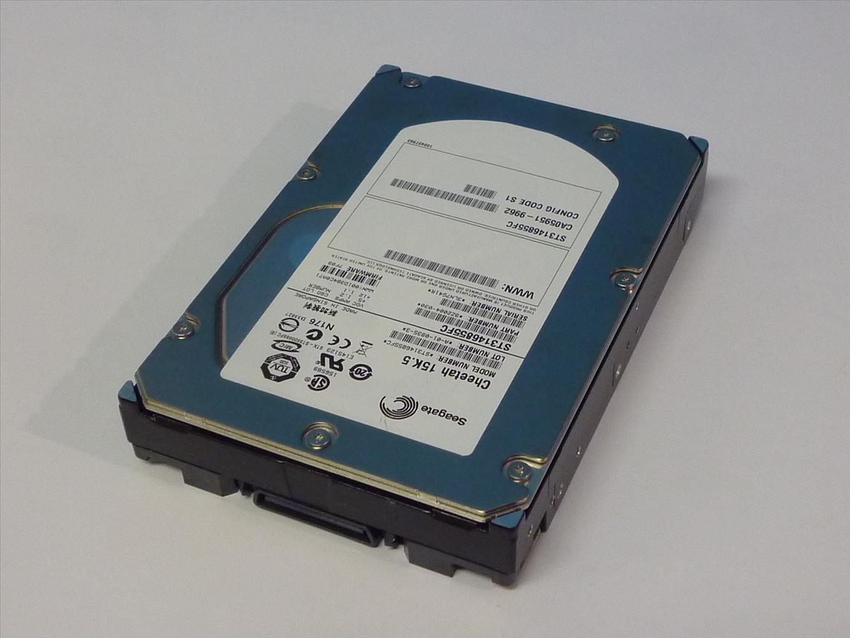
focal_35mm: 59
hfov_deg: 32.7
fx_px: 1449
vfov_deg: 24.8
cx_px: 425
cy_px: 319
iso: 250
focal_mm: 5.3
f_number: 3.4
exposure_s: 1/30
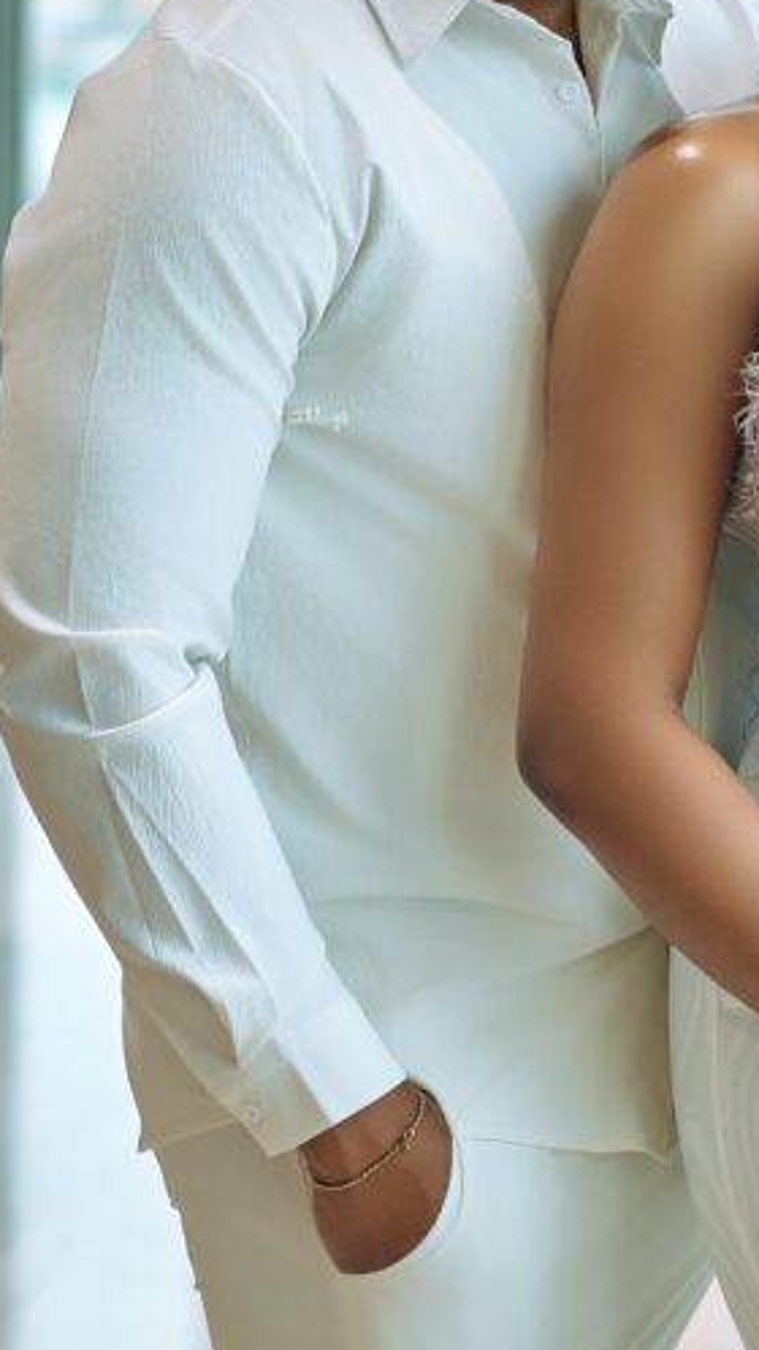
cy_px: 220
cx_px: 874
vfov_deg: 11.8
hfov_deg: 6.7
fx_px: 6478
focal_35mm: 181
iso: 800
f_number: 2
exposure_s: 1/200
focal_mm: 56
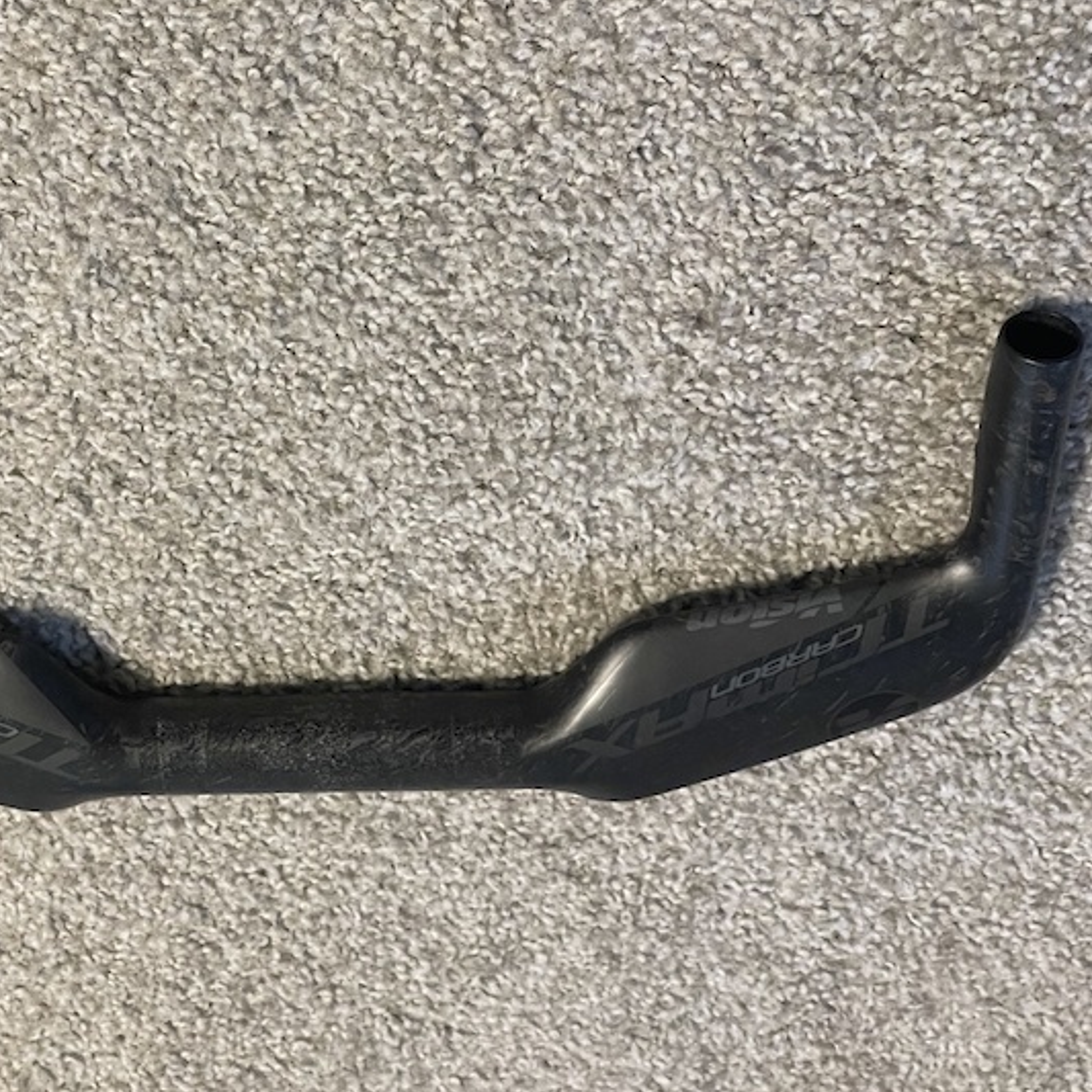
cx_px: 307
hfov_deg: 24.8
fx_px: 2463
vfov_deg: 25.0
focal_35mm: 69
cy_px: 502
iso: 500
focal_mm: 6
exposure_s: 1/60
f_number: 2
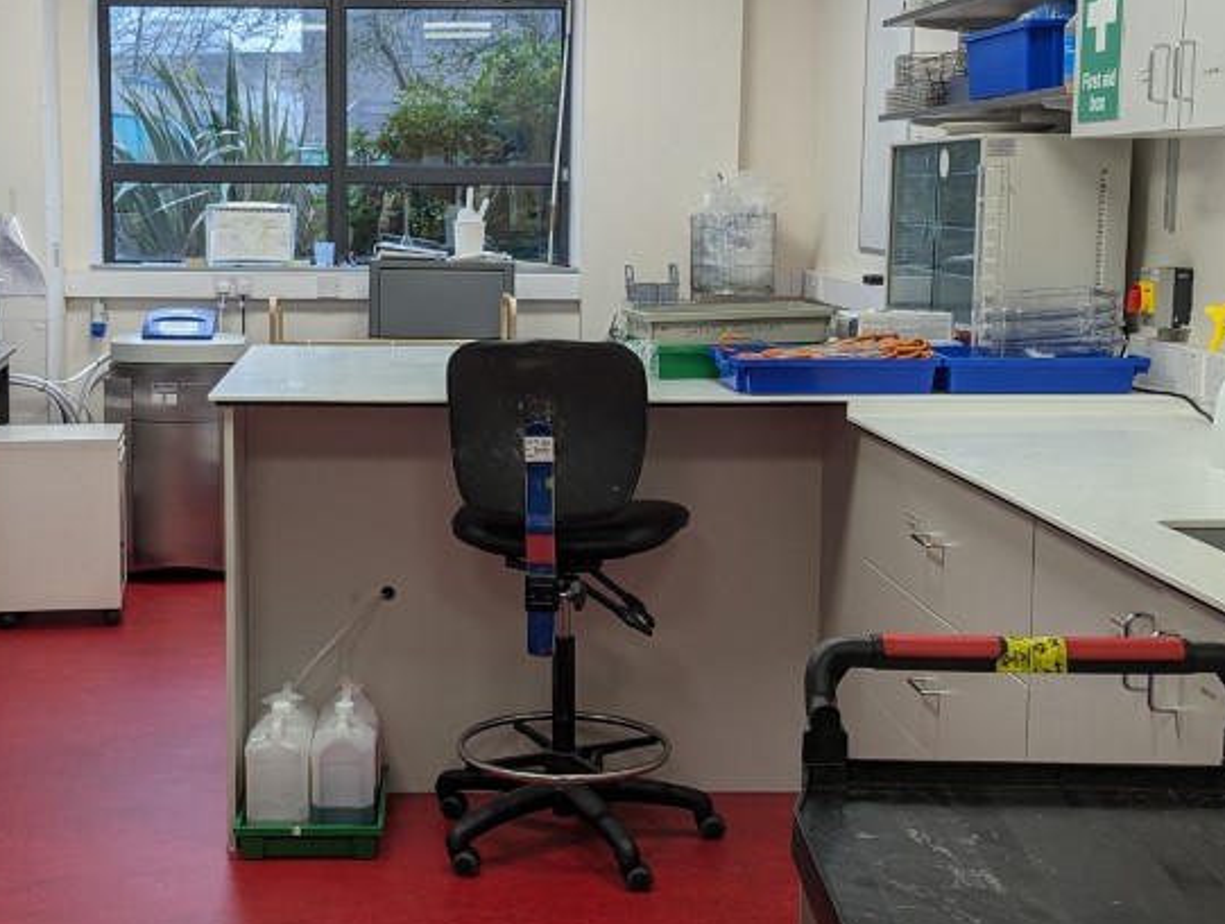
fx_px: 1879
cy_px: 435
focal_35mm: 53
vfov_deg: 27.6
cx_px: 456
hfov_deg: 35.9
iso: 59
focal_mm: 6.81
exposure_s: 1/50
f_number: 1.85
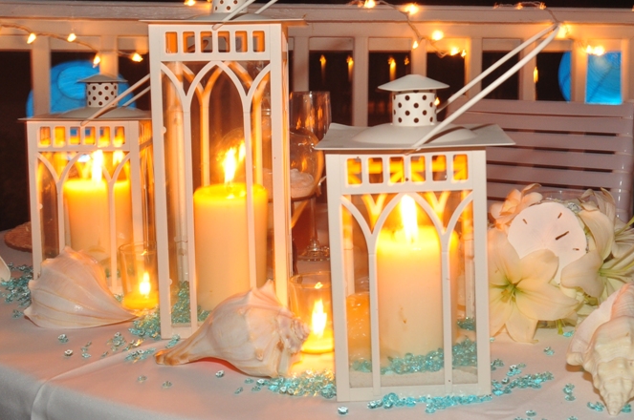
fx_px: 897
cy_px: 139
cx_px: 463
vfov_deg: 26.3
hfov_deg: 38.1
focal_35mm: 51
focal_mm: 22
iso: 400
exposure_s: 1/4
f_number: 10
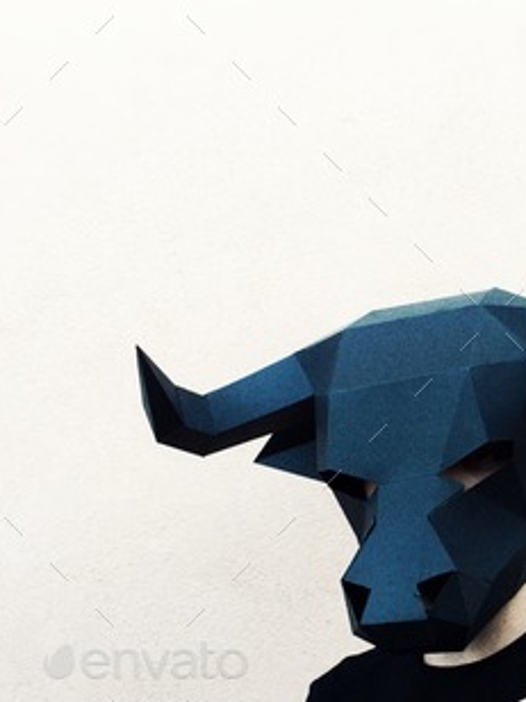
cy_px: 532
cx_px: 480
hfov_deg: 19.5
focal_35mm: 74
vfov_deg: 26.0
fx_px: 1499
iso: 50
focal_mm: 4.15
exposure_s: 1/100
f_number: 2.2
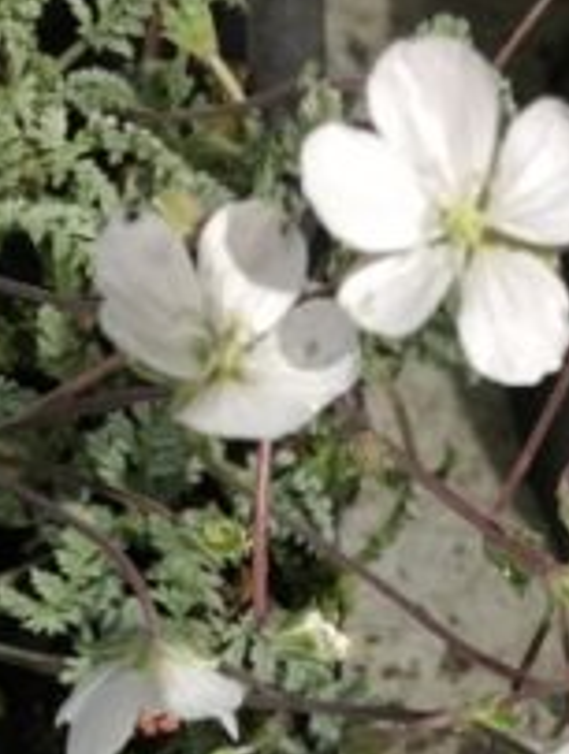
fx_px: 1660
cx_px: 465
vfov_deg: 23.6
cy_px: 886
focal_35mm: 76
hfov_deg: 19.2
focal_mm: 4.15
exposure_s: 1/20
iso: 200
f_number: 2.2
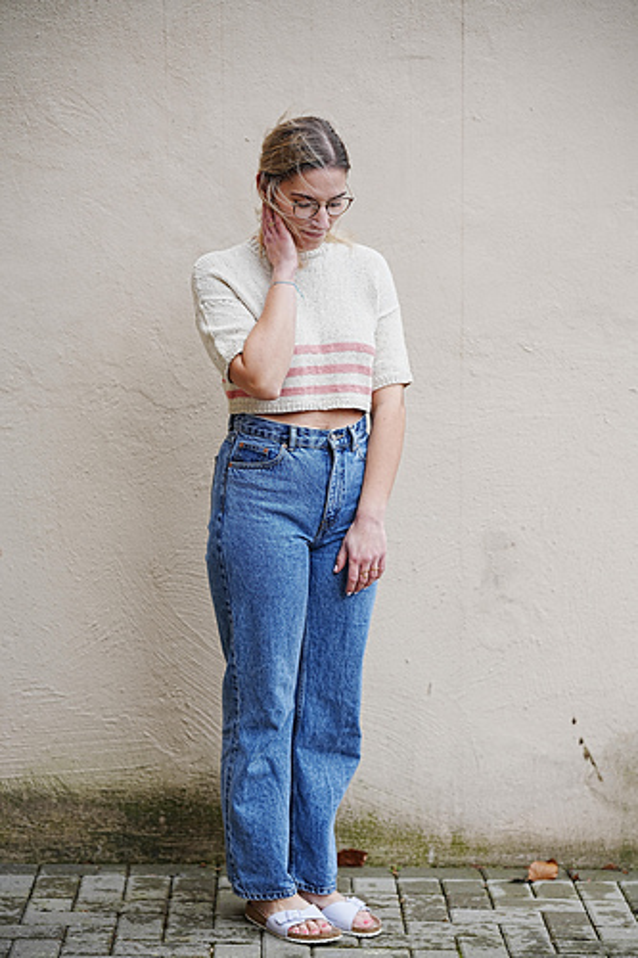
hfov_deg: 16.1
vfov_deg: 23.9
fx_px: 2261
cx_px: 319
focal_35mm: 85
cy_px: 479
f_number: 2.8
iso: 160
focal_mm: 85
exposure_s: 1/100
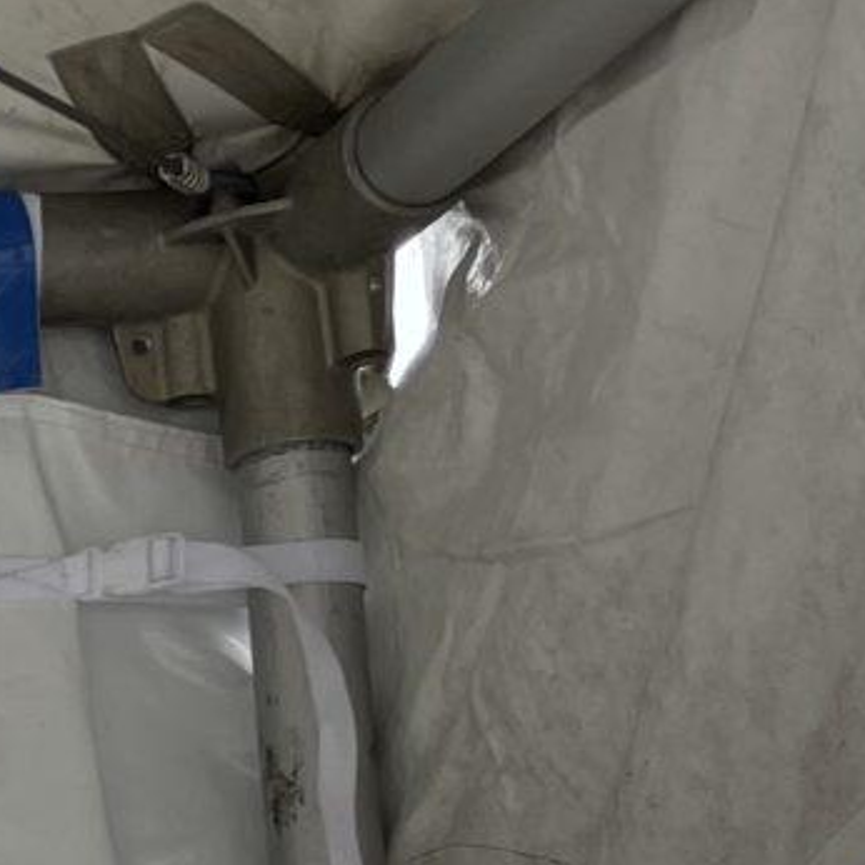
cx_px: -835
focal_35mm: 136
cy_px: 1130
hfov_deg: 11.6
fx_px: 3845
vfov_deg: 12.4
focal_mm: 5.1
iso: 40
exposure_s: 1/121
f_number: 1.6
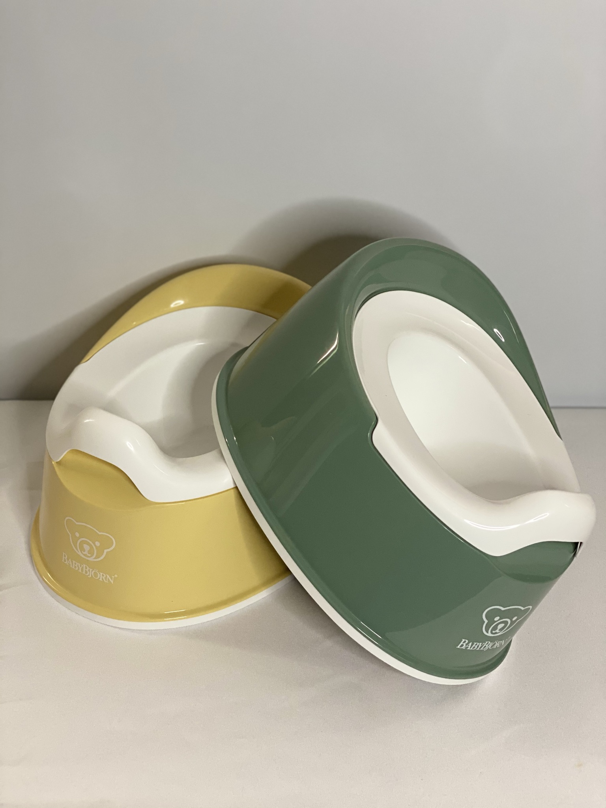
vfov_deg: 36.8
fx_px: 1214
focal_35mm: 52
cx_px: 303
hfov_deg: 28.0
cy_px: 404
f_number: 2
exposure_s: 1/40
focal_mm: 6
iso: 160
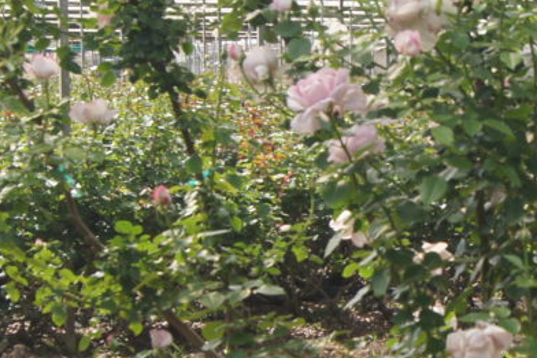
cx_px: 608
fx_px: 2102
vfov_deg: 9.7
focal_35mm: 141
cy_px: 214
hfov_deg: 14.2
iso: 100
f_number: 7.1
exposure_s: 1/125
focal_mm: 24
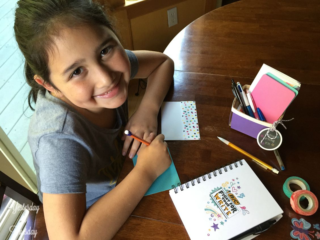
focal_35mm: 29
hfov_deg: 61.7
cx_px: 160
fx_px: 268
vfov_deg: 48.2
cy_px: 120
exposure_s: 1/30
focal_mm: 4.15
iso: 125
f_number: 2.2
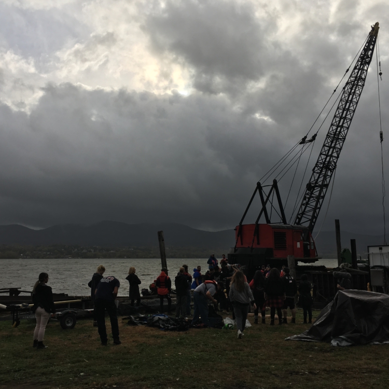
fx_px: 445
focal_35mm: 35
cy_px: 195
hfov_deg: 47.2
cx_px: 175
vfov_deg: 47.2
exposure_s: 1/3497
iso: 25
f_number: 2.2
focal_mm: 4.15
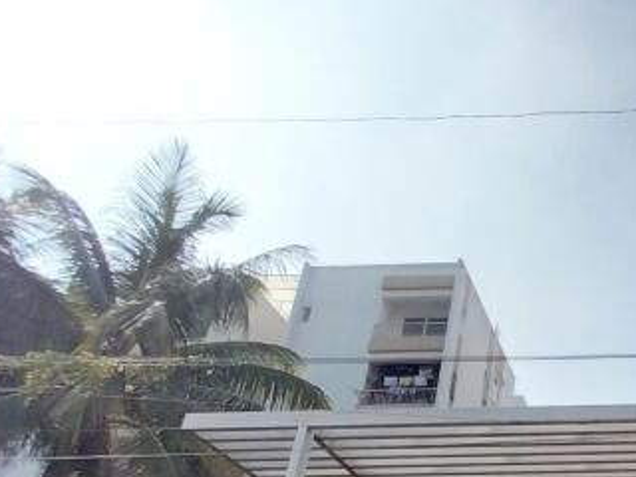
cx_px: 708
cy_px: 350
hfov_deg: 38.9
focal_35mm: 39
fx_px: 717
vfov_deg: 36.1
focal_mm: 1.3
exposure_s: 1/699
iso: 64
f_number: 2.2
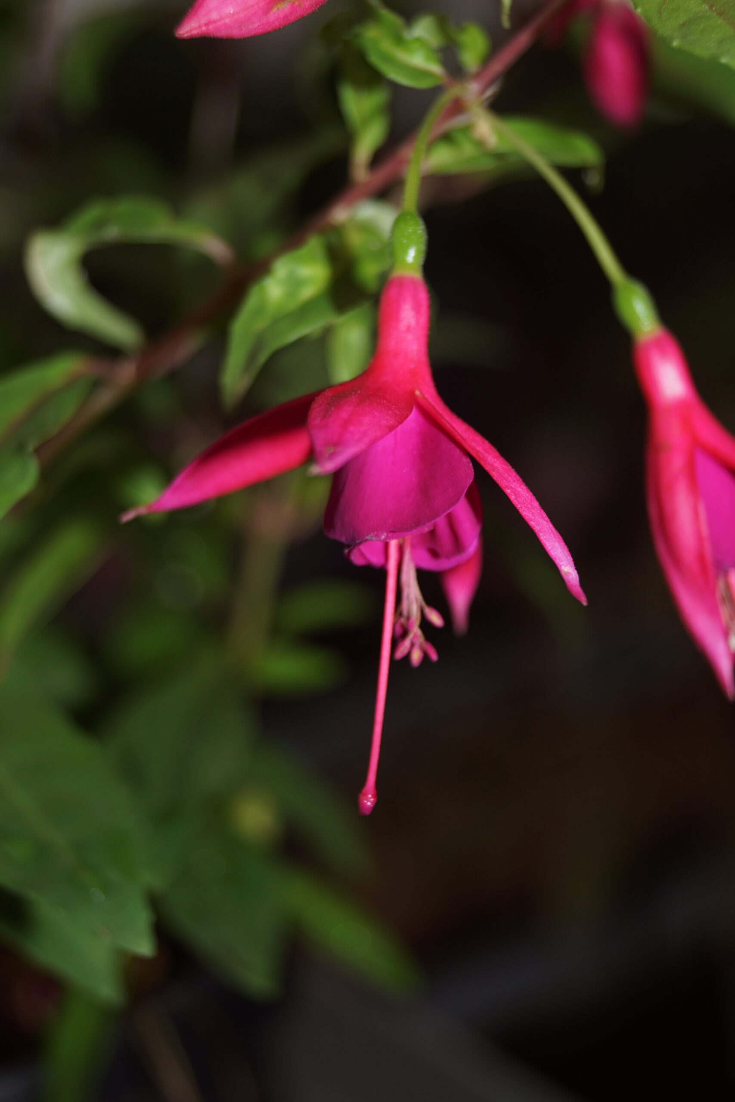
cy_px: 551
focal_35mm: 68
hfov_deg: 20.2
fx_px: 2067
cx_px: 368
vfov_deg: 29.9
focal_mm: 45
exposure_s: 1/160
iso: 100
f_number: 5.6
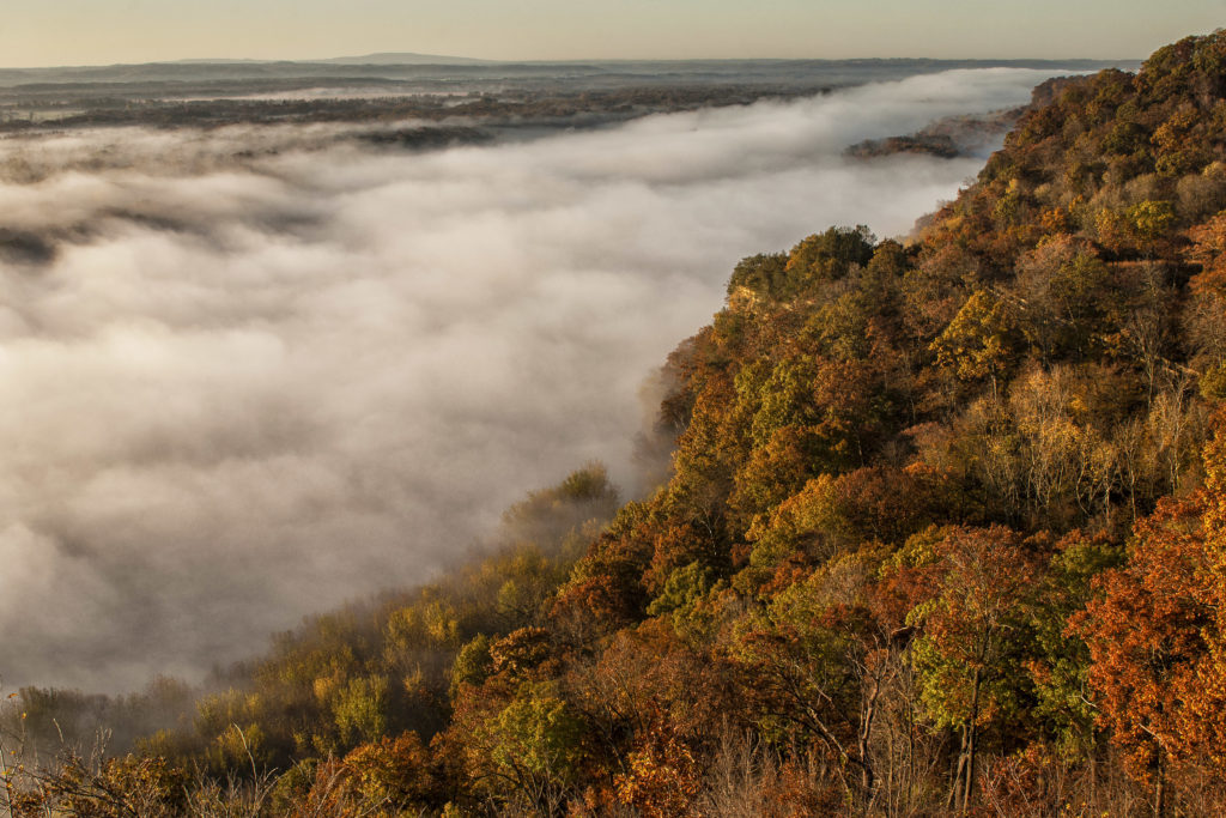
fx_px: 1226
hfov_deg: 53.1
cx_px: 613
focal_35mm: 36
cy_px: 409
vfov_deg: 36.9
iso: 100
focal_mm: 24
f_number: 11
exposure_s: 1/50
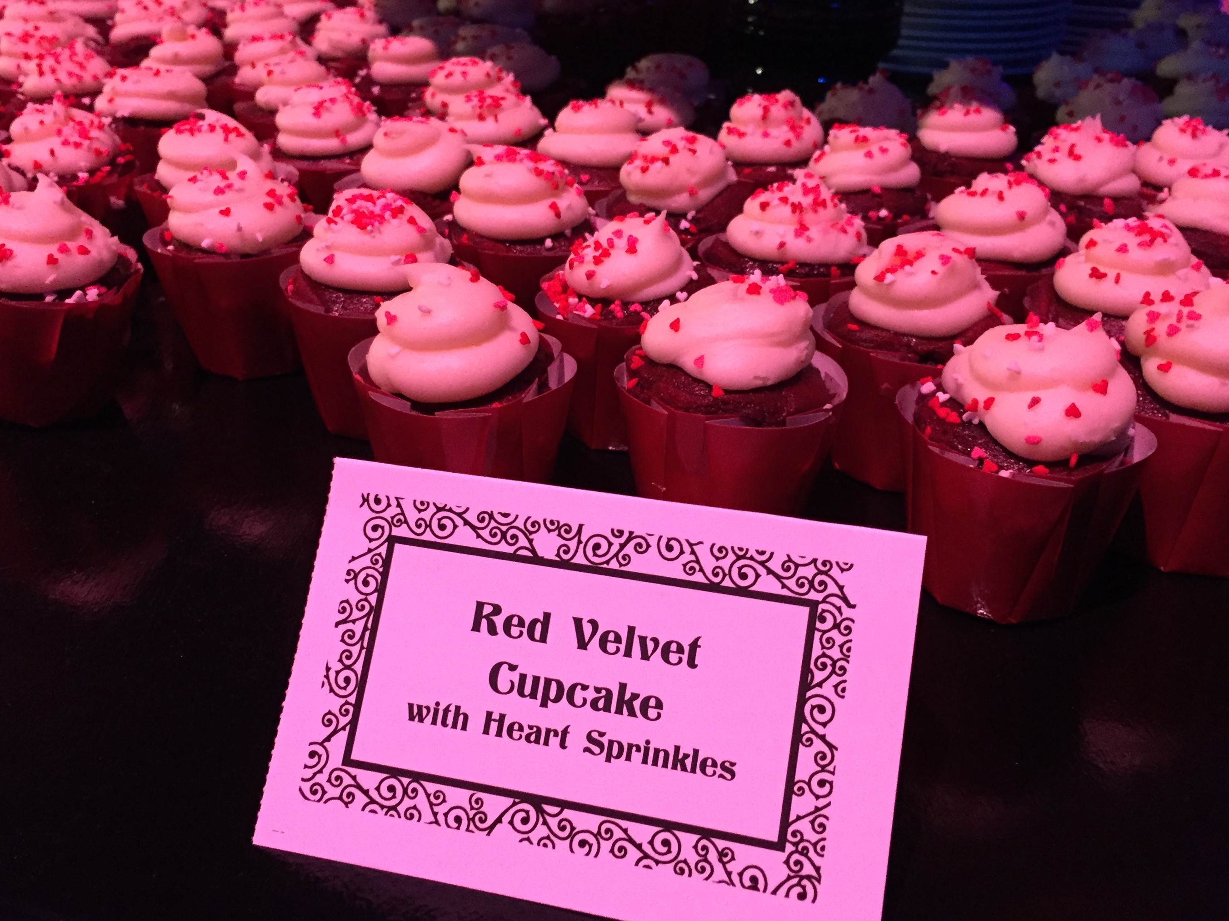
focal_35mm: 35
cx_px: 636
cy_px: 437
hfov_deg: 52.6
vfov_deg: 40.7
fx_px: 1243
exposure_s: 1/15
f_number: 2.2
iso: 250
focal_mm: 4.15
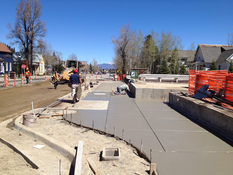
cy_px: 88
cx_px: 116
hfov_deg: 52.6
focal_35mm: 35
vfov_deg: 40.7
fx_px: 236
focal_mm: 4.28
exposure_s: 1/2045
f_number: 2.4
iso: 64
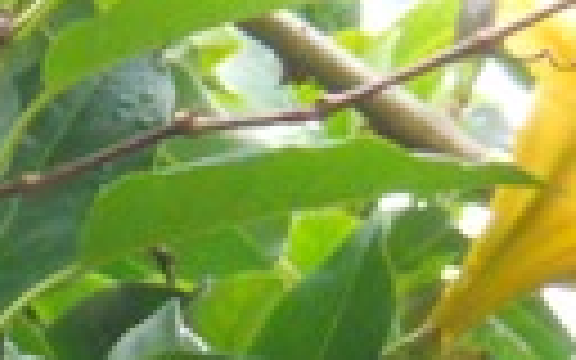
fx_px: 6138
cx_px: -770
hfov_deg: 5.2
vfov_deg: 3.4
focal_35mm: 391
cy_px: 256
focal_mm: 13.2
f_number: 4.4
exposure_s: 1/160
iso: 400
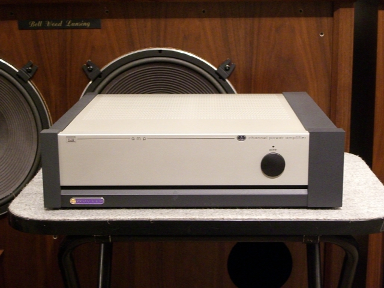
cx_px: 192
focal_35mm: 68
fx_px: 754
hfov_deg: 28.6
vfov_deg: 21.6
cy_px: 144
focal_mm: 14.2
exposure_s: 1/40
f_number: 4
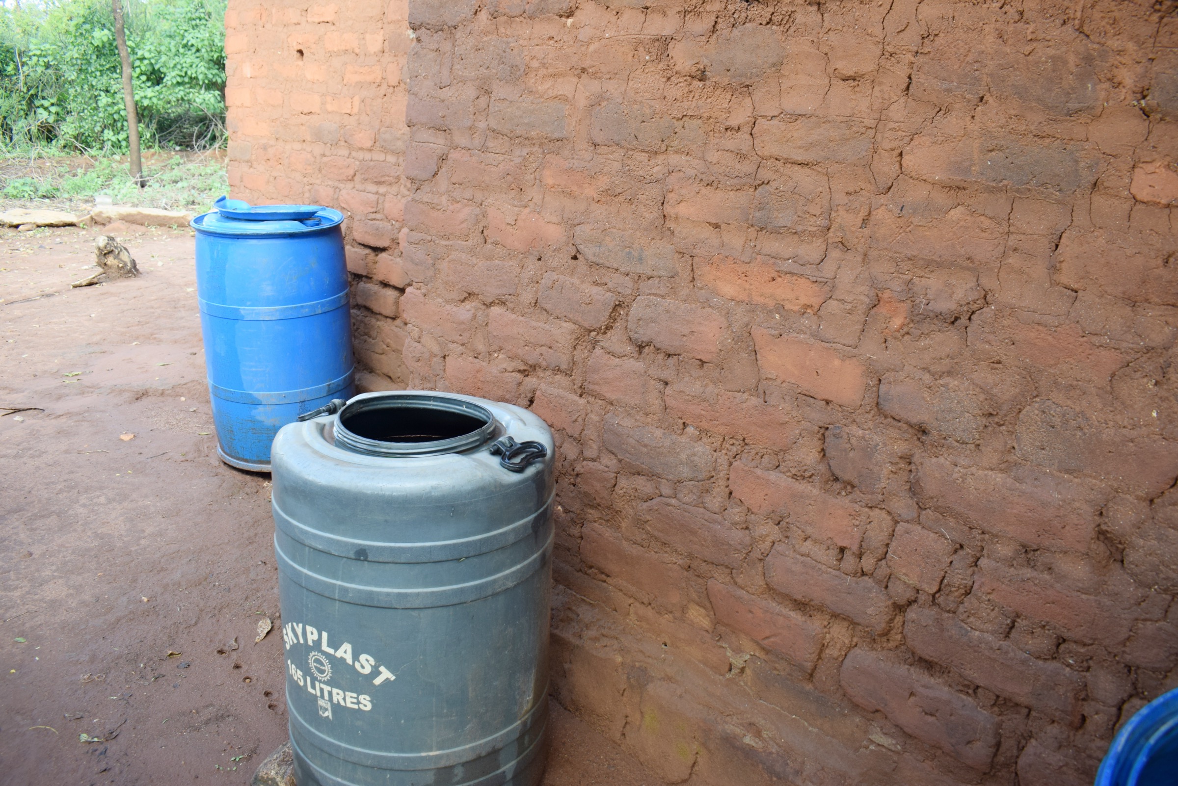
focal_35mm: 27
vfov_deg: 48.0
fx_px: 884
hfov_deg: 67.4
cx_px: 589
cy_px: 393
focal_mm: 18
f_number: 5.6
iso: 400
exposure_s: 1/125
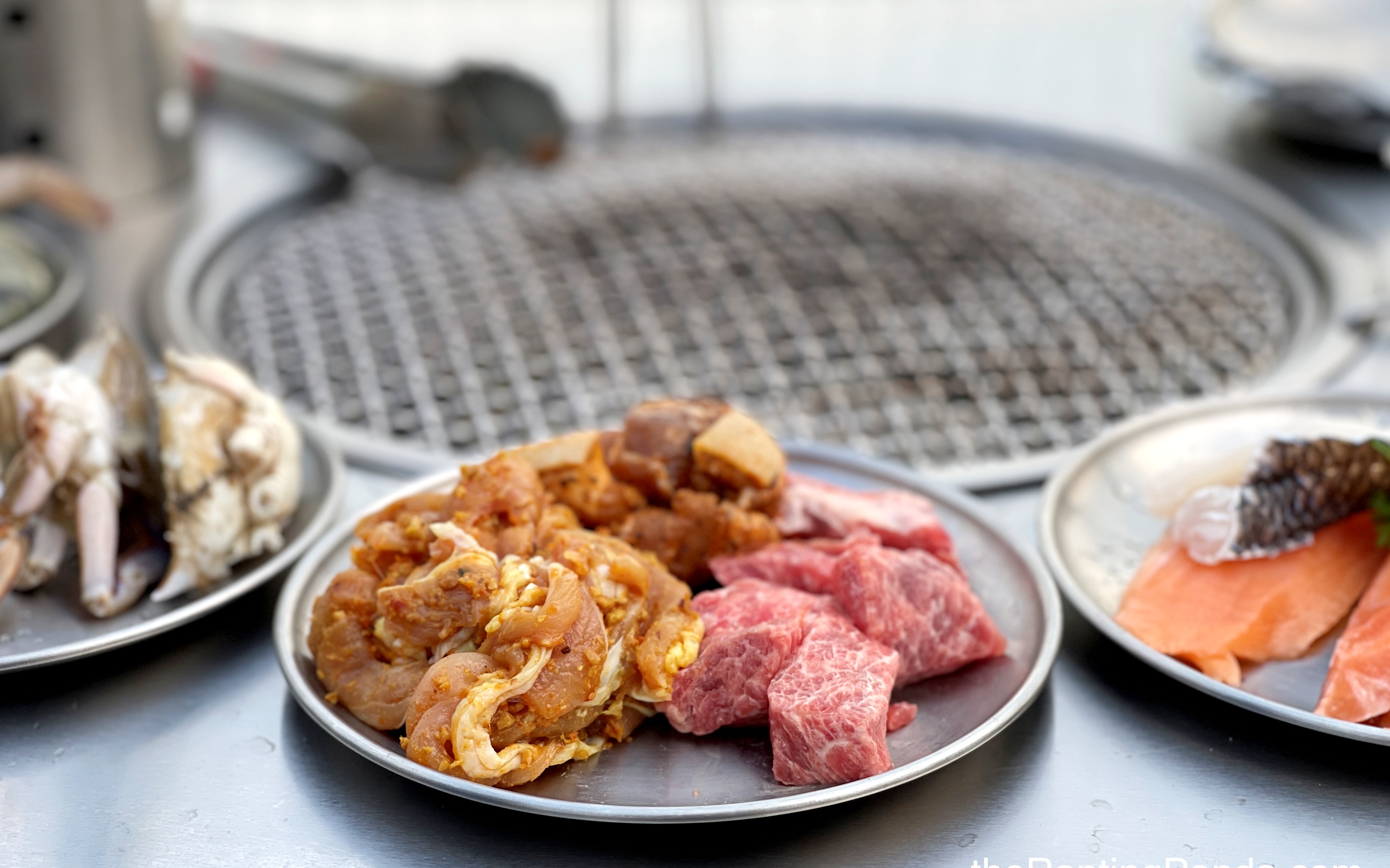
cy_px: 396
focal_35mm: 68
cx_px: 696
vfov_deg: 19.1
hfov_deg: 30.2
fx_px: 2576
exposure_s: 1/100
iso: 50
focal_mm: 7.5
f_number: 2.2
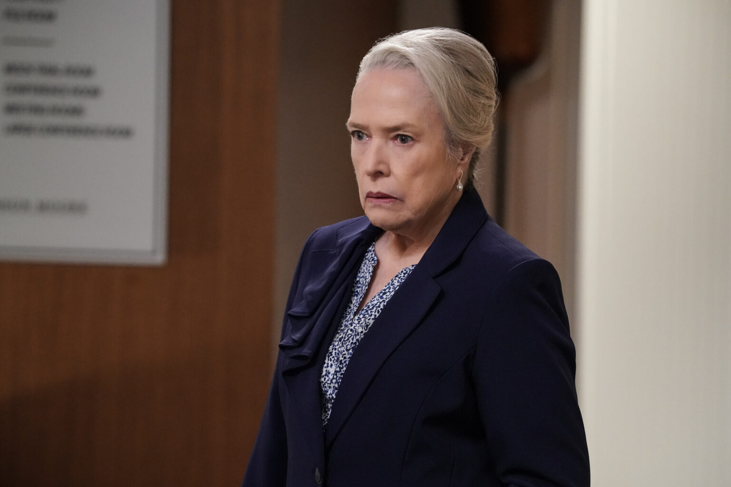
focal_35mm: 200
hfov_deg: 10.3
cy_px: 244
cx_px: 366
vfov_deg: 6.9
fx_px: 4061
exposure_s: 1/160
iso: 8000
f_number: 4.5
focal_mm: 200
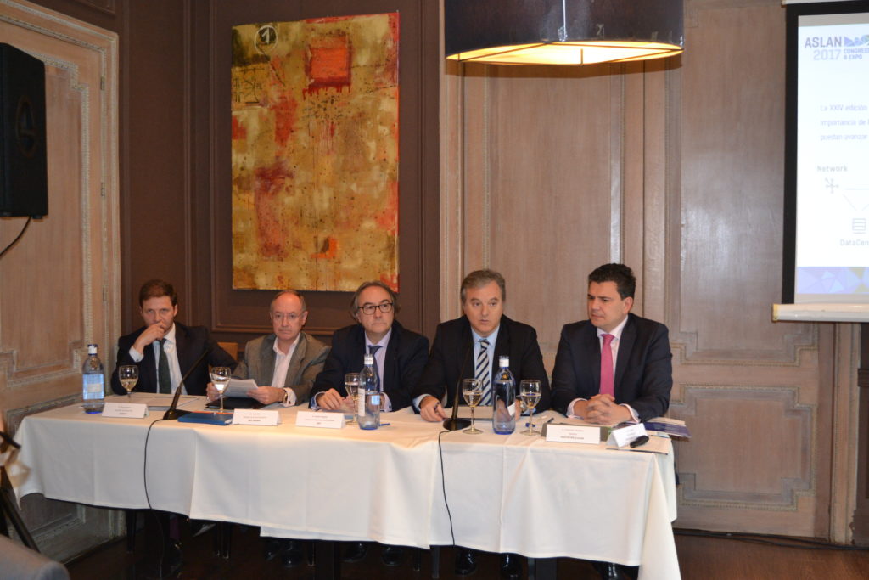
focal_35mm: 38
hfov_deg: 51.3
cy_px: 290
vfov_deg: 35.5
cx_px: 434
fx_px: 905
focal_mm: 25
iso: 1400
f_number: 4
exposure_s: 1/60
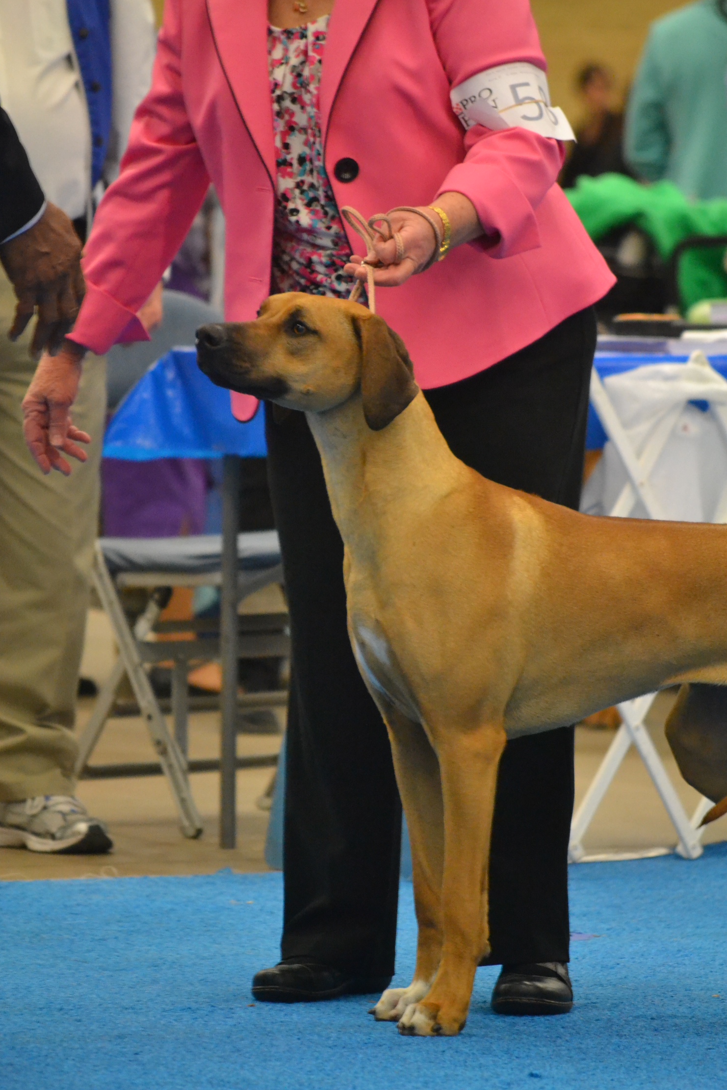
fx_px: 9420
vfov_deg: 6.6
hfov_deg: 4.4
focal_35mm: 311
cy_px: 540
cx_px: 365
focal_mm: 200
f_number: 5.6
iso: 3200
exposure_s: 1/125
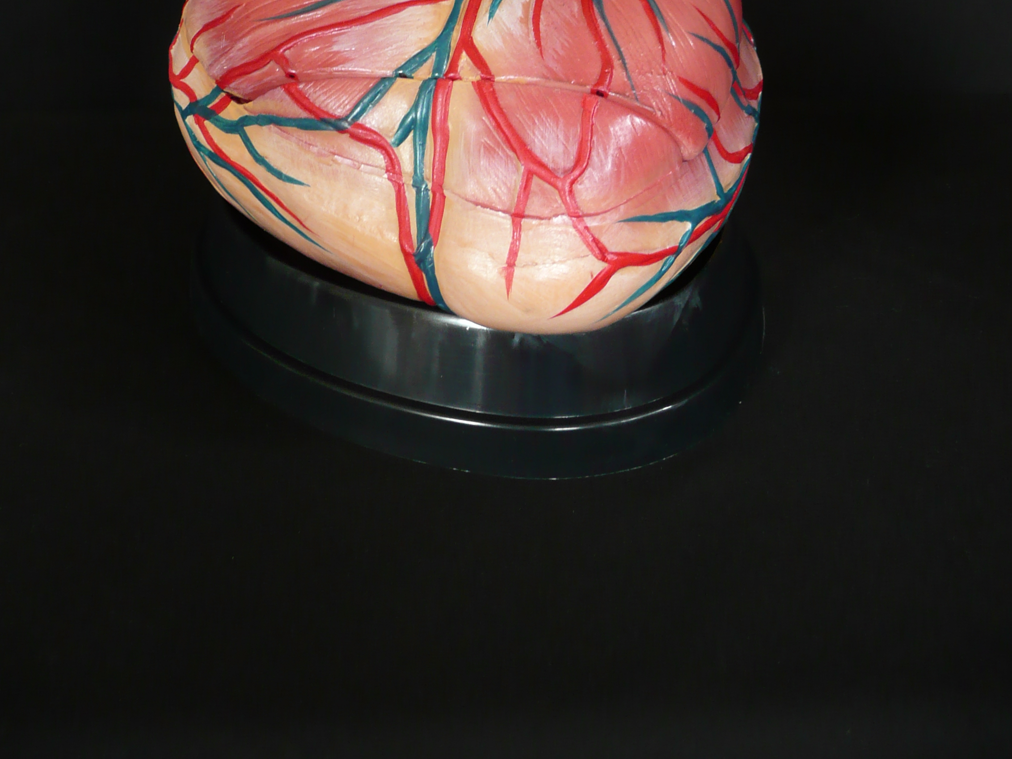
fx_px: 1111
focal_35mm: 38
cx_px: 510
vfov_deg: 35.6
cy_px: 83
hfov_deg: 49.0
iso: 200
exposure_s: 1/20
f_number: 3.3
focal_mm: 4.6
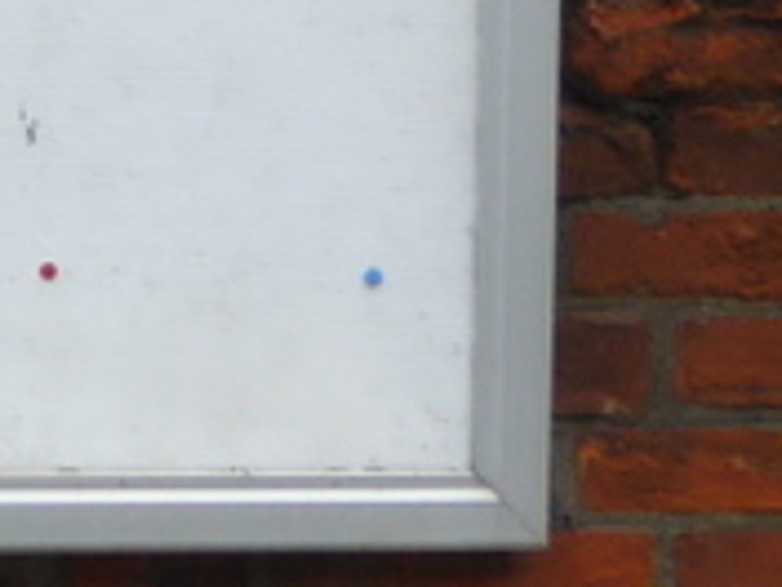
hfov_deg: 11.6
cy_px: -485
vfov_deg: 10.0
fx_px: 3163
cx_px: -1080
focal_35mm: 140
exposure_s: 1/400
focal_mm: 4.3
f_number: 3.3
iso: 100
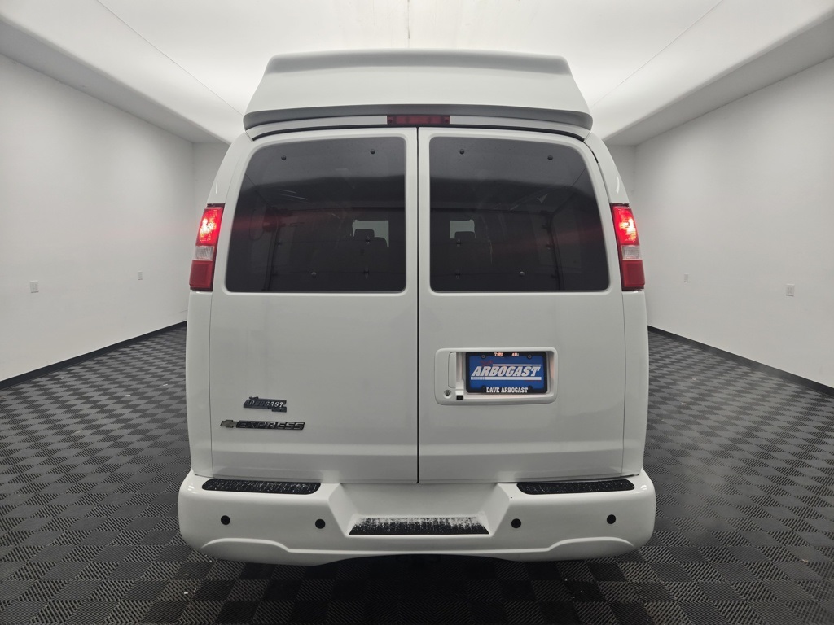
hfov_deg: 73.9
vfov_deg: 58.9
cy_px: 312
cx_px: 417
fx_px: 554
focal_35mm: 23
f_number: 1.8
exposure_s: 1/120
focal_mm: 5.4
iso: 50
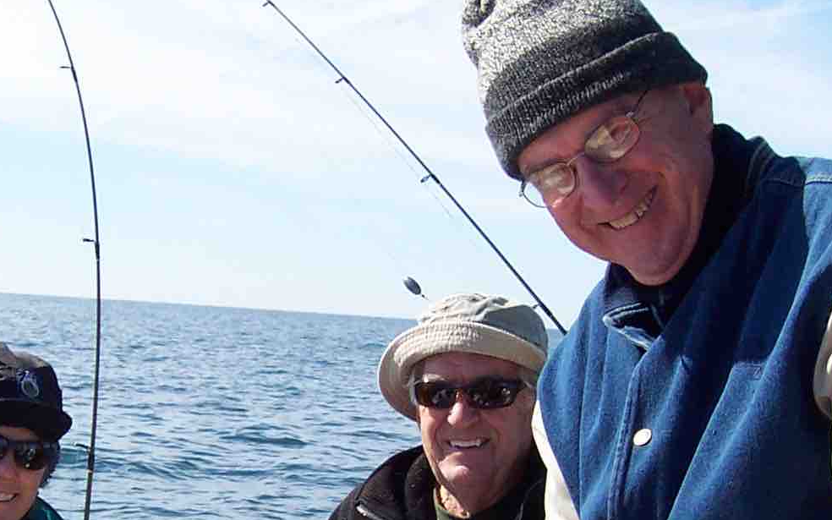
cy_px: 424
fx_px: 1837
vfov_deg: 16.0
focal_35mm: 81
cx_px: 307
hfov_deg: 25.4
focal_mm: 5.6
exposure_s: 1/350
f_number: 5.6
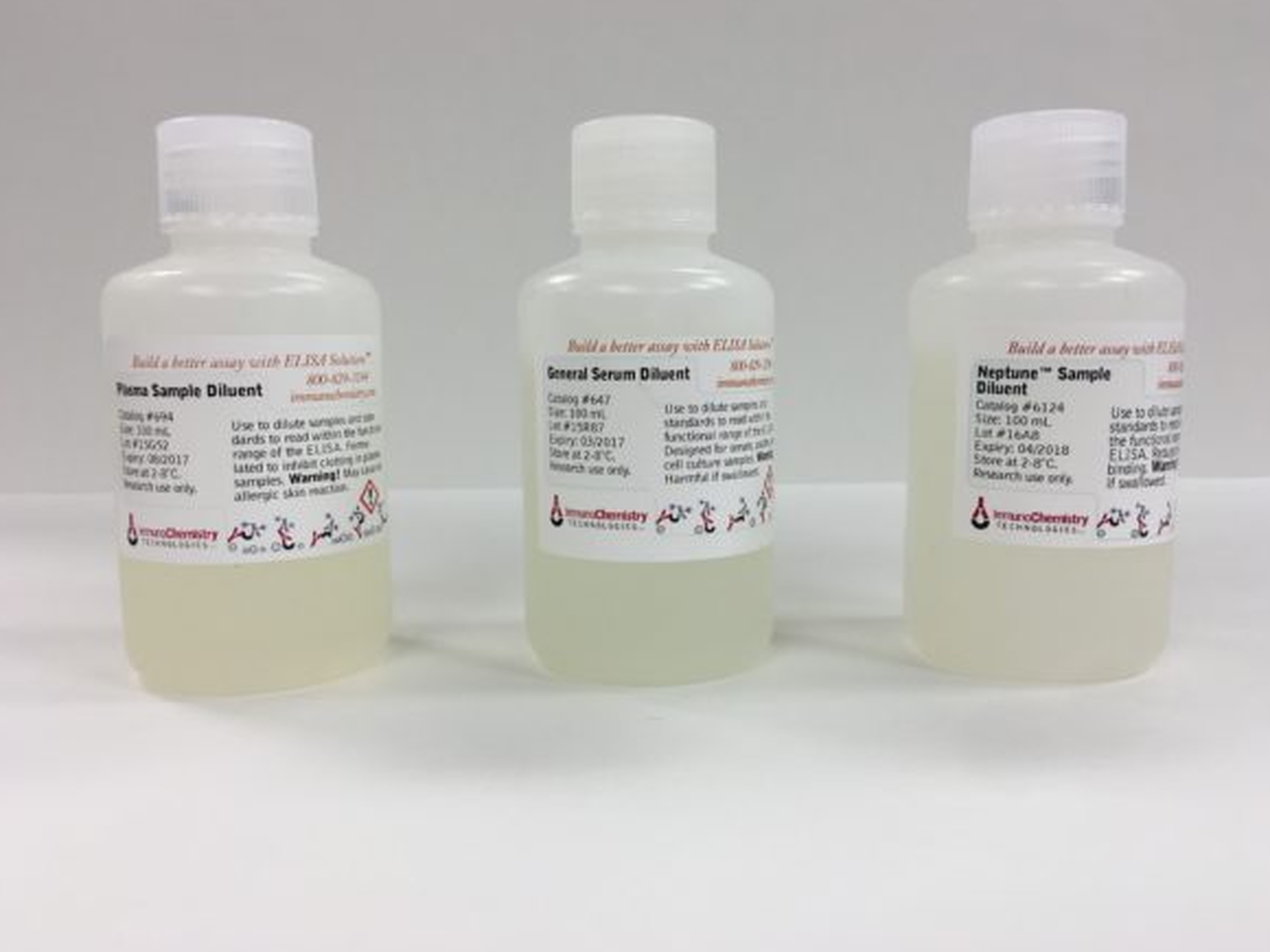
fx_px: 1101
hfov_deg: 60.0
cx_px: 646
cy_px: 477
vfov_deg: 46.8
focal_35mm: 30
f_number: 2.2
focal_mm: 4.15
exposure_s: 1/60
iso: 32
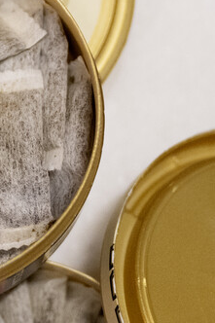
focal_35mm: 299
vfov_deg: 6.9
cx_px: -219
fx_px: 2681
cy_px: 142
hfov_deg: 4.5
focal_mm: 62
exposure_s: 1/400
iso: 2000
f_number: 2.8
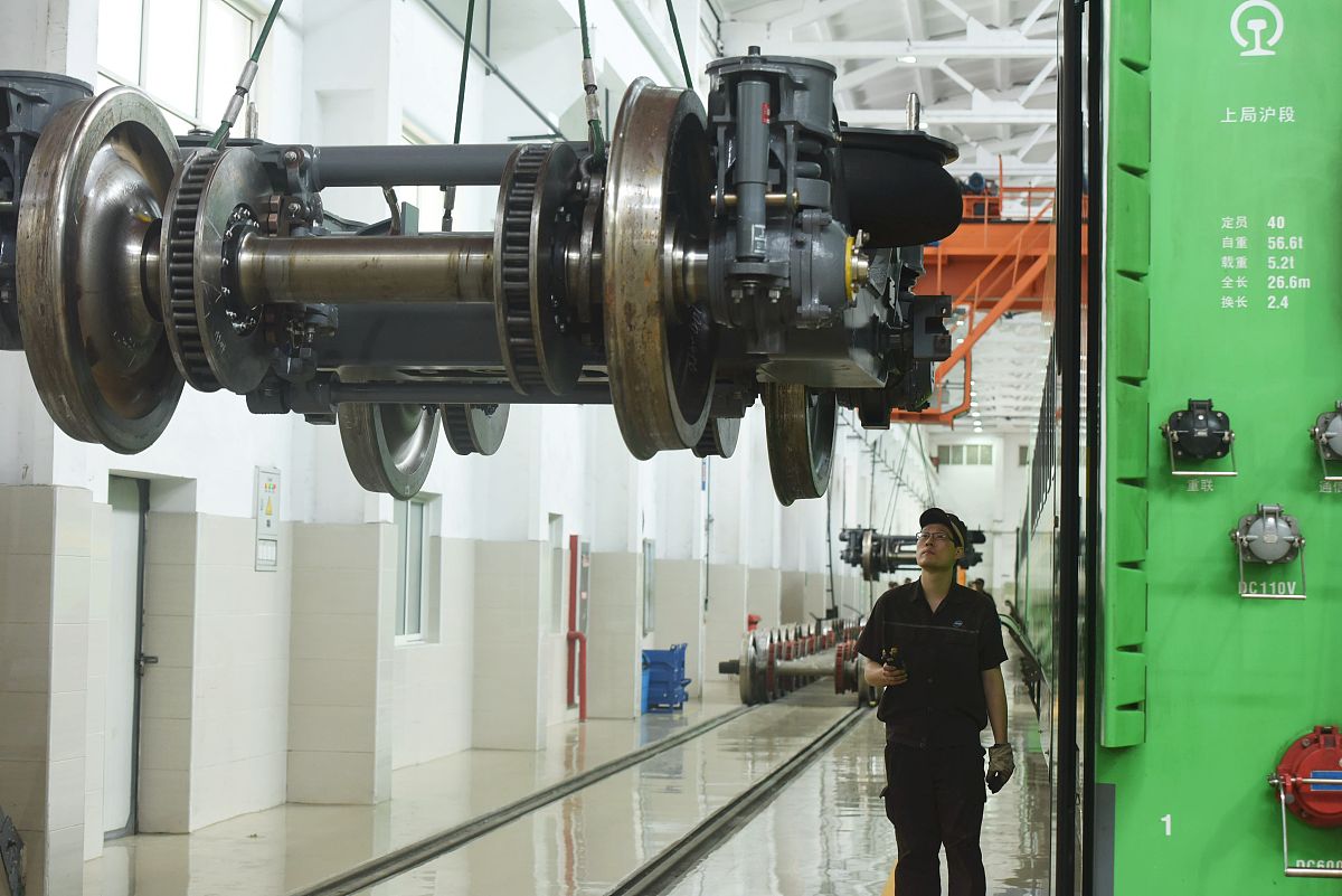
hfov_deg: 28.8
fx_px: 2610
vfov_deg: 19.5
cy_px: 448
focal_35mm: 70
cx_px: 671
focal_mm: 70
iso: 1250
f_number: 5.6
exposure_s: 1/125
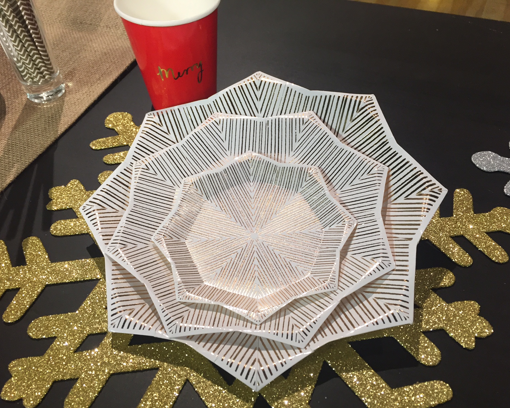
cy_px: 209
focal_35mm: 31
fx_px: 468
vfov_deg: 47.1
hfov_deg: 57.2
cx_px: 267
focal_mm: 4.15
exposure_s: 1/30
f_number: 2.2
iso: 40
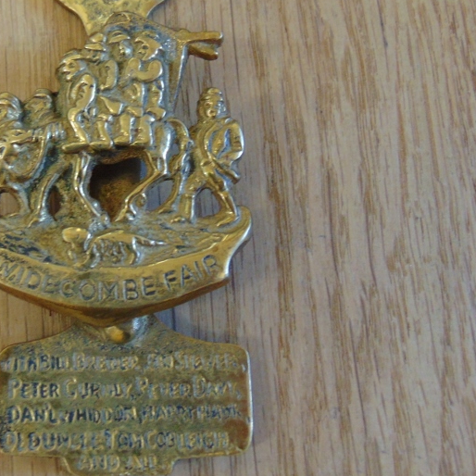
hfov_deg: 36.9
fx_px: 685
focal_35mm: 44
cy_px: 184
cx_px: 92
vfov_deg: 38.1
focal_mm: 4.5
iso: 200
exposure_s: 1/30
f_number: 3
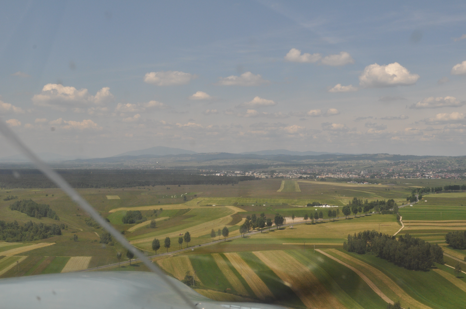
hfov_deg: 41.2
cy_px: 154
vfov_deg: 28.0
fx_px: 621
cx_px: 233
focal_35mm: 48
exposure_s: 1/640
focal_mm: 32
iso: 640
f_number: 13
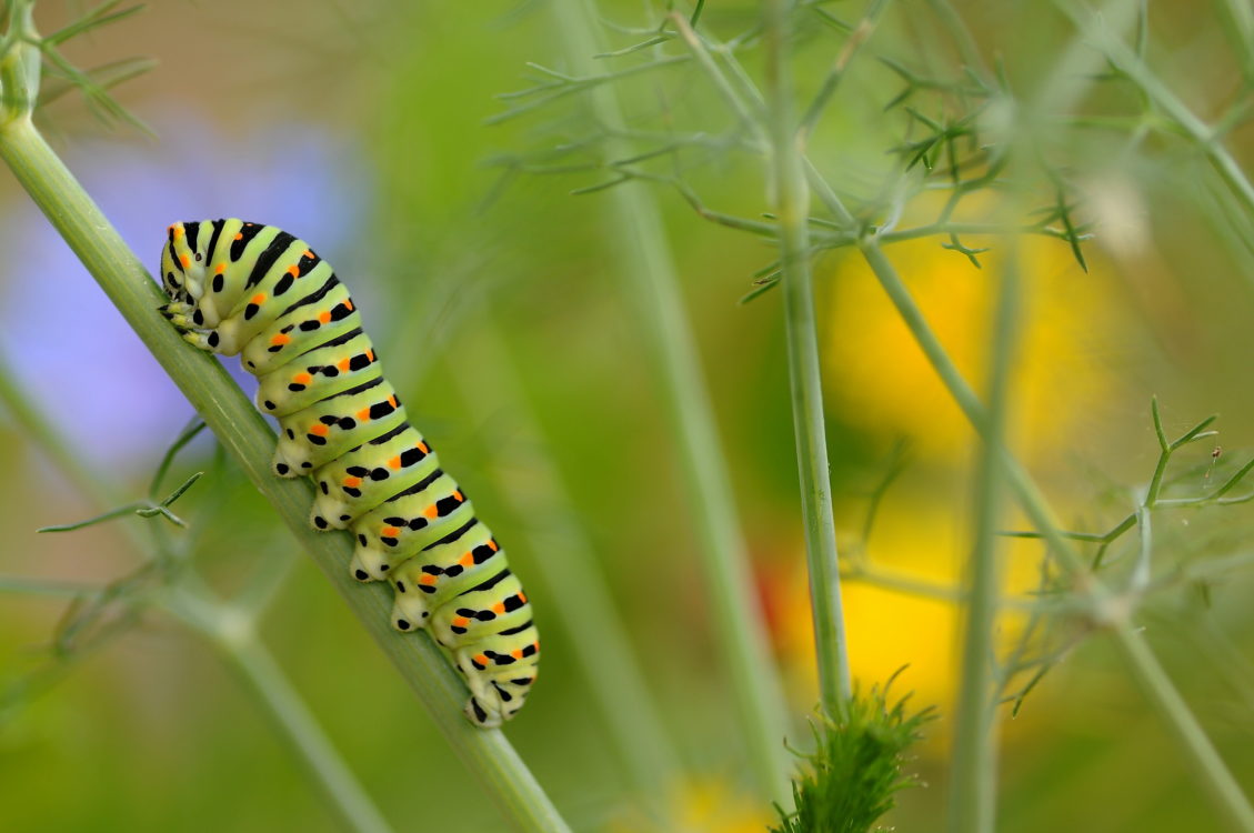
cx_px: 627
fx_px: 5480
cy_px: 416
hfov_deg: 13.1
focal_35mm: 158
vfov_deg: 8.7
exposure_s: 1/200
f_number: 2.8
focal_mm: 105
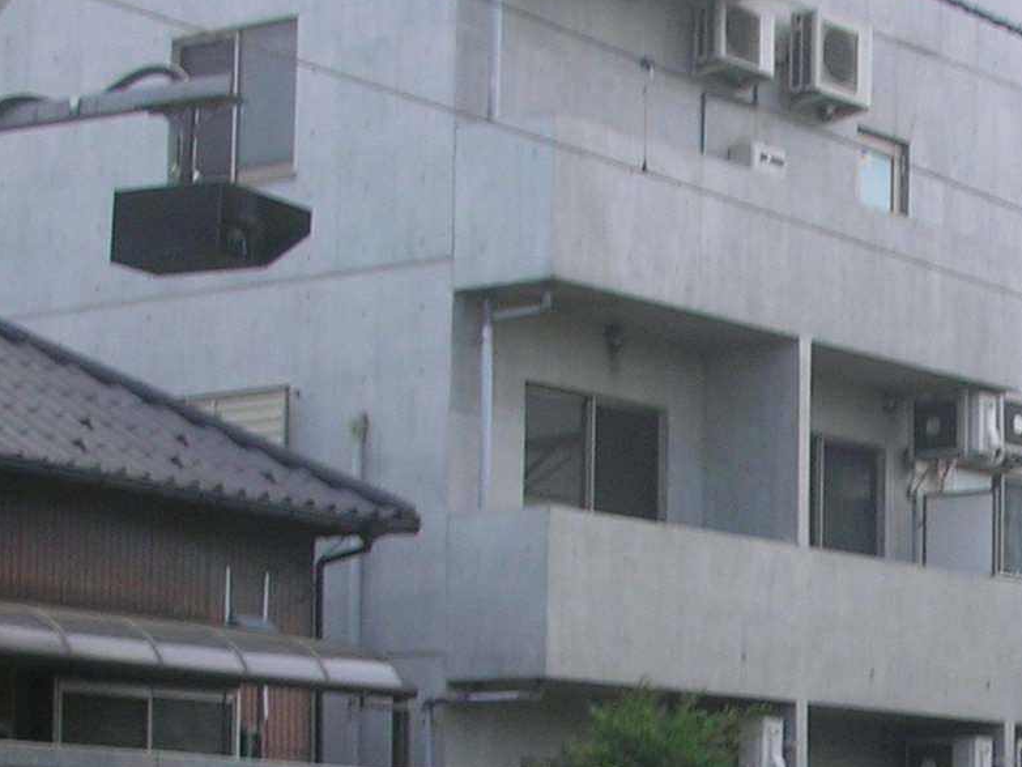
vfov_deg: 12.5
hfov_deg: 16.4
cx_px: 1188
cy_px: 924
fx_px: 3426
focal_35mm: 116
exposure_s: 1/37.8
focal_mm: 5.8
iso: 50
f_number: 8.5
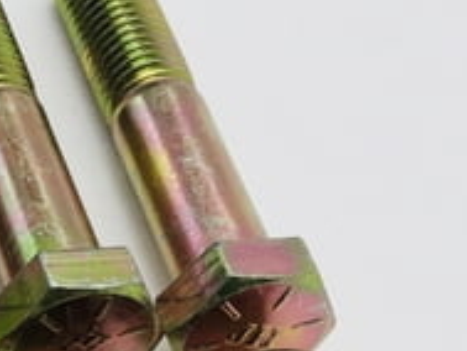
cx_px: -361
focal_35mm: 146
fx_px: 1971
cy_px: 523
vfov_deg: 9.9
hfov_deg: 12.4
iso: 32
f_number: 2.2
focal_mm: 4.15
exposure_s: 1/120
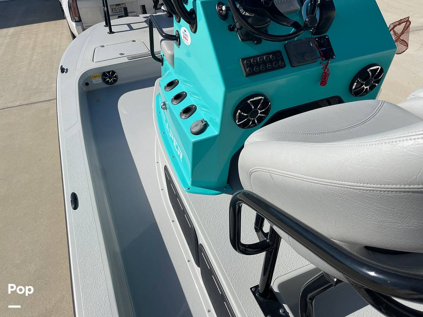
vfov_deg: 54.9
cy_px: 158
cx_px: 212
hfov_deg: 69.4
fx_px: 305
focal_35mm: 25
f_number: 1.6
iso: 32
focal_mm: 5.1
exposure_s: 1/6579
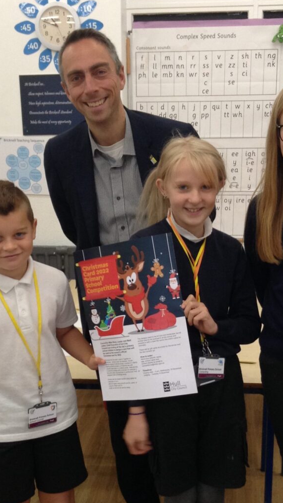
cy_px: 310
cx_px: 154
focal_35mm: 54
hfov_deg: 22.2
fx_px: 721
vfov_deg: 38.3
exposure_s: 1/24
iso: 64
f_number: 2.4
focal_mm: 3.3
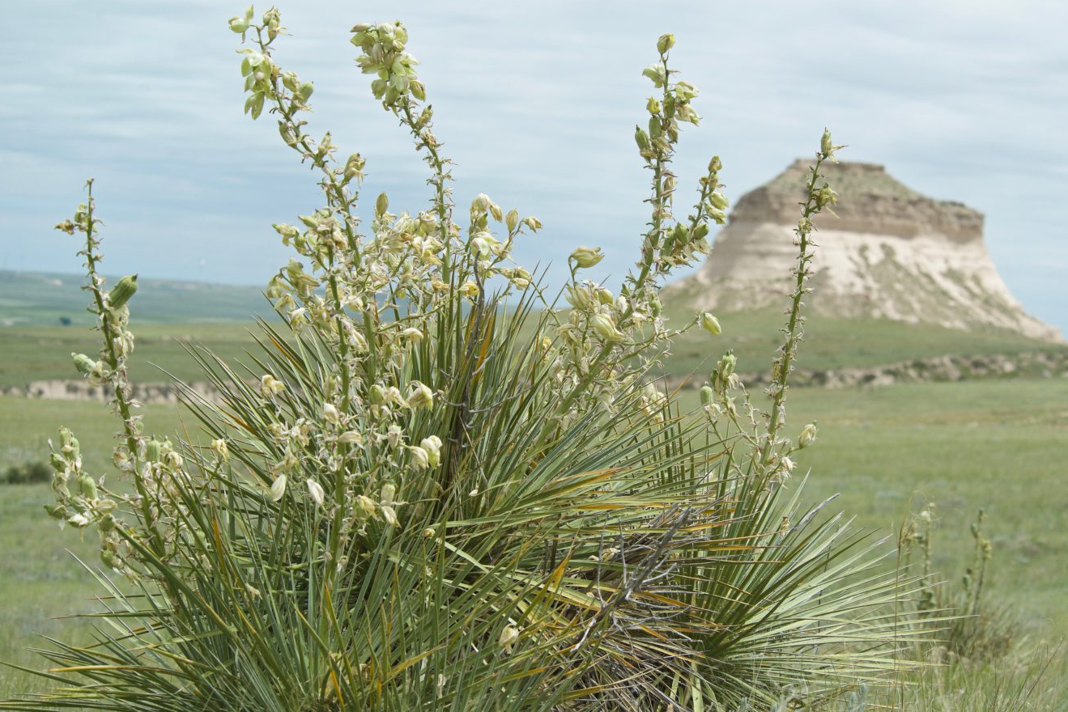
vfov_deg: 15.2
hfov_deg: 22.6
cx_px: 597
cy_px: 334
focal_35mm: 90
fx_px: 2670
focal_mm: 80
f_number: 8
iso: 1000
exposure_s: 1/4000
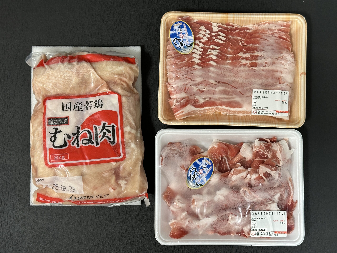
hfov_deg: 39.7
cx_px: 168
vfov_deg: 30.3
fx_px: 467
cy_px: 126
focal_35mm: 48
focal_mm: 6.86
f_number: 1.78
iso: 125
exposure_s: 1/52
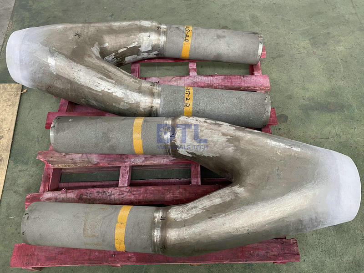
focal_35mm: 26
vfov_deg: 53.1
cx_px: 182
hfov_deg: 67.3
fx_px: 273
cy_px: 136
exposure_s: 1/79
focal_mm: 4.25
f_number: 1.8
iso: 125
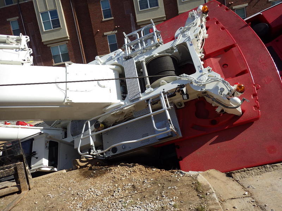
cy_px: 106
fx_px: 204
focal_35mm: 25
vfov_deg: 54.9
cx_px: 141
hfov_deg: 69.4
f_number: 7.9
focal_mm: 4.5
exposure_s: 1/250
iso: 125
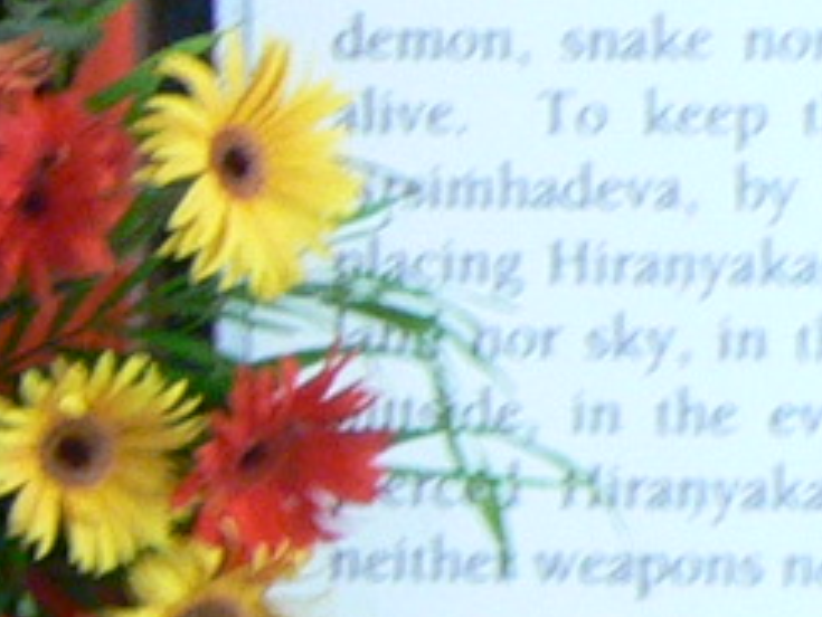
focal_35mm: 235
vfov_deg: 6.2
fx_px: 5583
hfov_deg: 7.4
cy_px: 1150
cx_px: -1674
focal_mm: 6
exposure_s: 1/10
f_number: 2.8
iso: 200
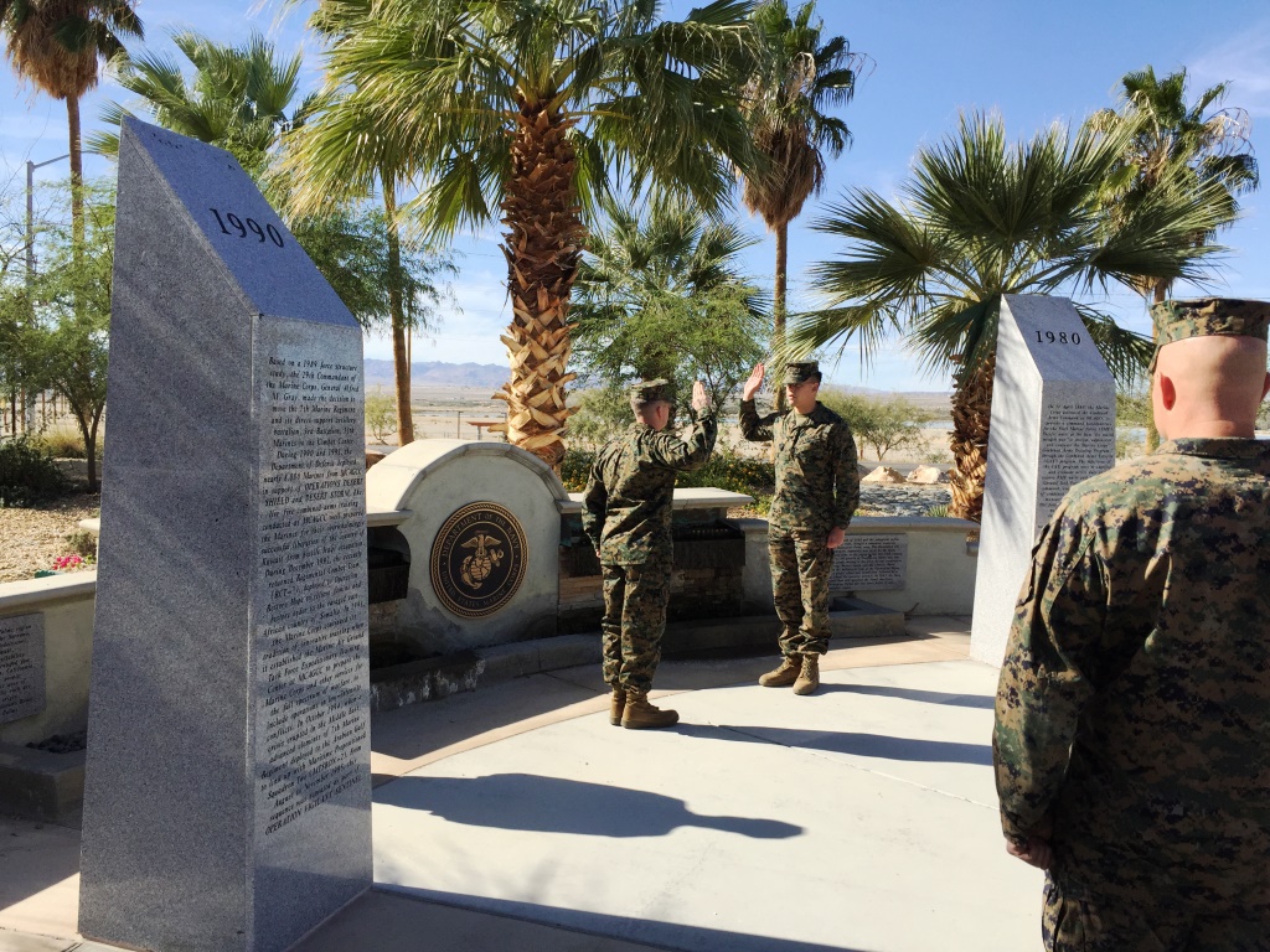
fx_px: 1064
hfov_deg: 61.7
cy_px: 476
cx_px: 635
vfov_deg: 48.2
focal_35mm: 29
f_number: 2.2
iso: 32
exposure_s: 1/1980
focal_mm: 4.15
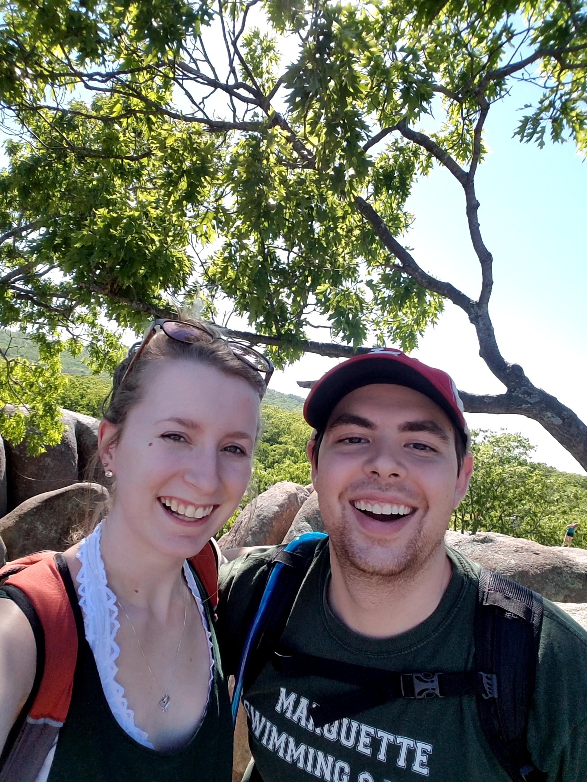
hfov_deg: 63.4
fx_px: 475
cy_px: 391
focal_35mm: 21
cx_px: 294
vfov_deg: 79.0
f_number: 1.7
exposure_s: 1/970
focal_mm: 2.1
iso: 50
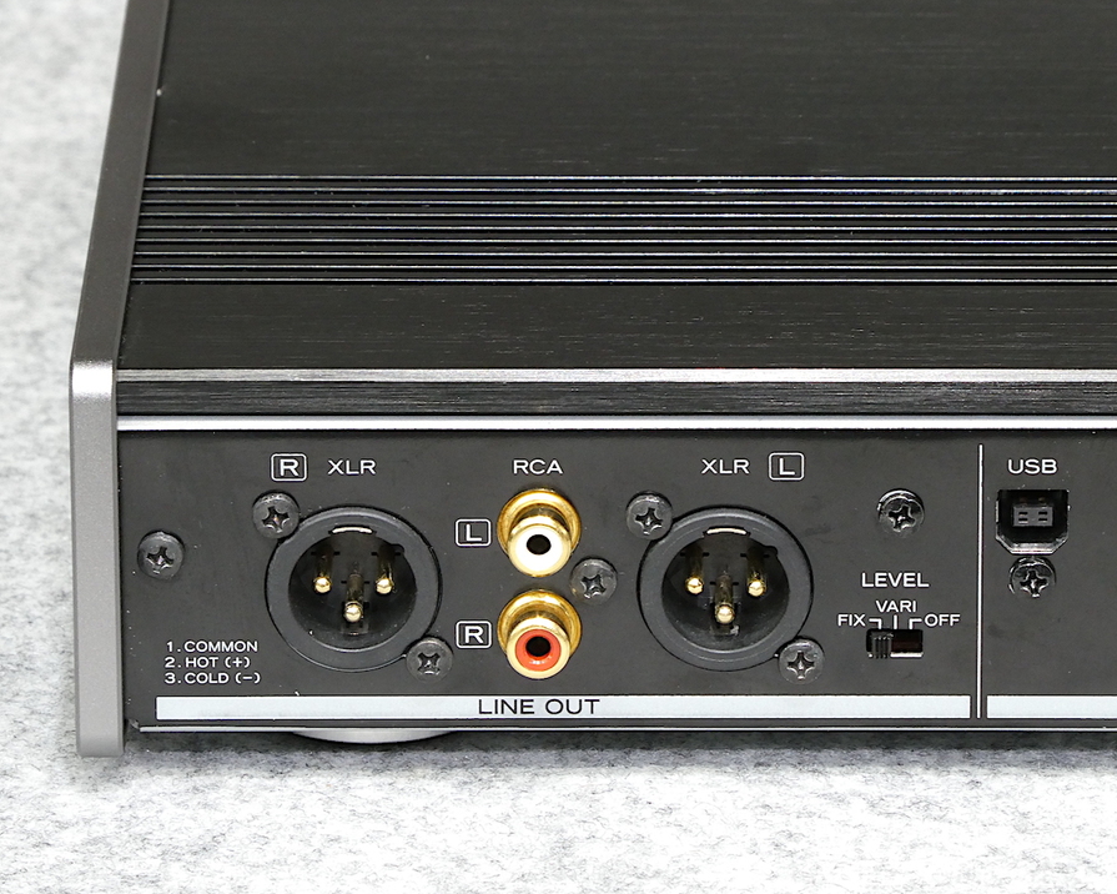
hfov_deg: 6.2
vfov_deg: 4.9
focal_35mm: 314
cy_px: 446
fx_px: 10380
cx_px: 538
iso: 400
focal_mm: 53.8
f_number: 7.1
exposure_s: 1/4
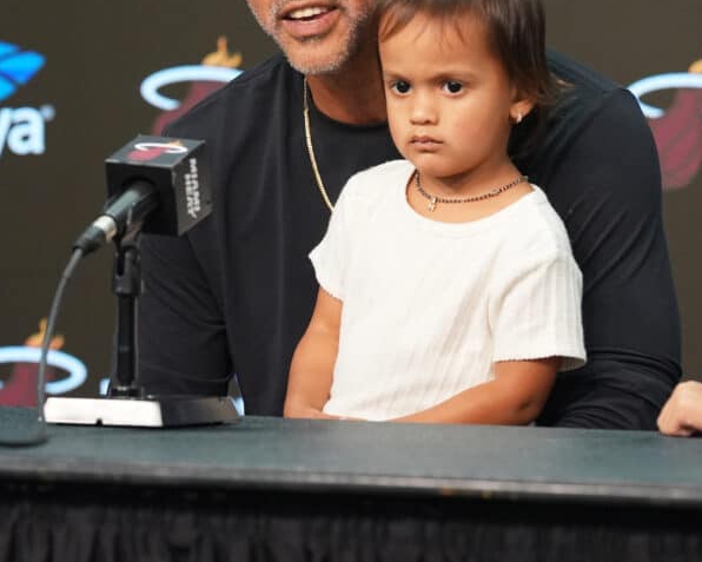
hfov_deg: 5.2
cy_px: 146
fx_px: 7730
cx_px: 302
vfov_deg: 4.2
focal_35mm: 372
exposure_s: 1/160
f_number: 4.5
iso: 2500
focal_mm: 197
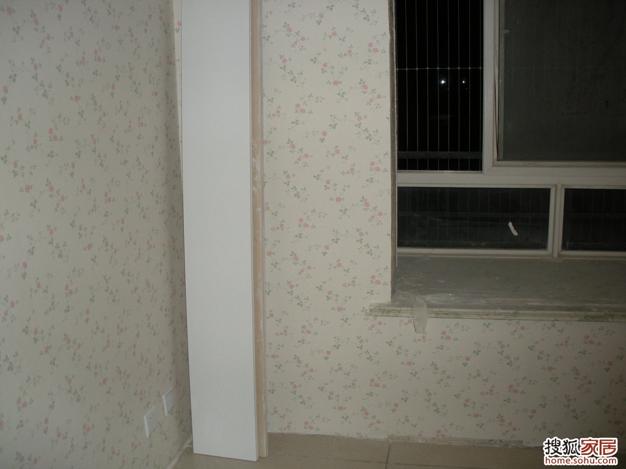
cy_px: 234
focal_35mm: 36
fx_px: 651
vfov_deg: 39.7
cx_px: 313
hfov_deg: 51.4
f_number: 3.5
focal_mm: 6.3
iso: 122
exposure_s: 1/60
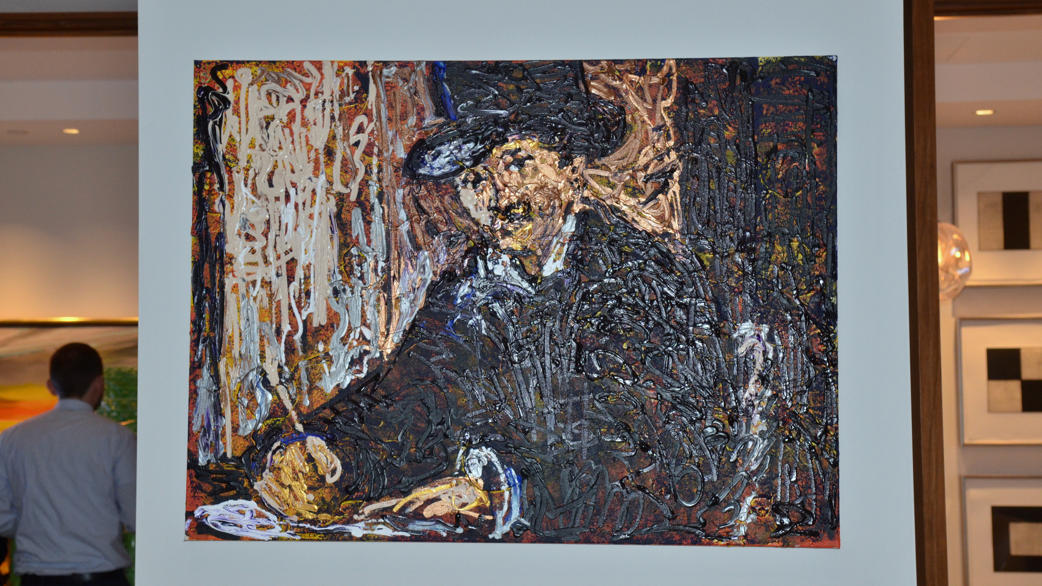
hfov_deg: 34.9
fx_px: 1658
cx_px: 518
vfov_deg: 20.0
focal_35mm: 60
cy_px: 321
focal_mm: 38
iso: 1250
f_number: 5.6
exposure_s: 1/60
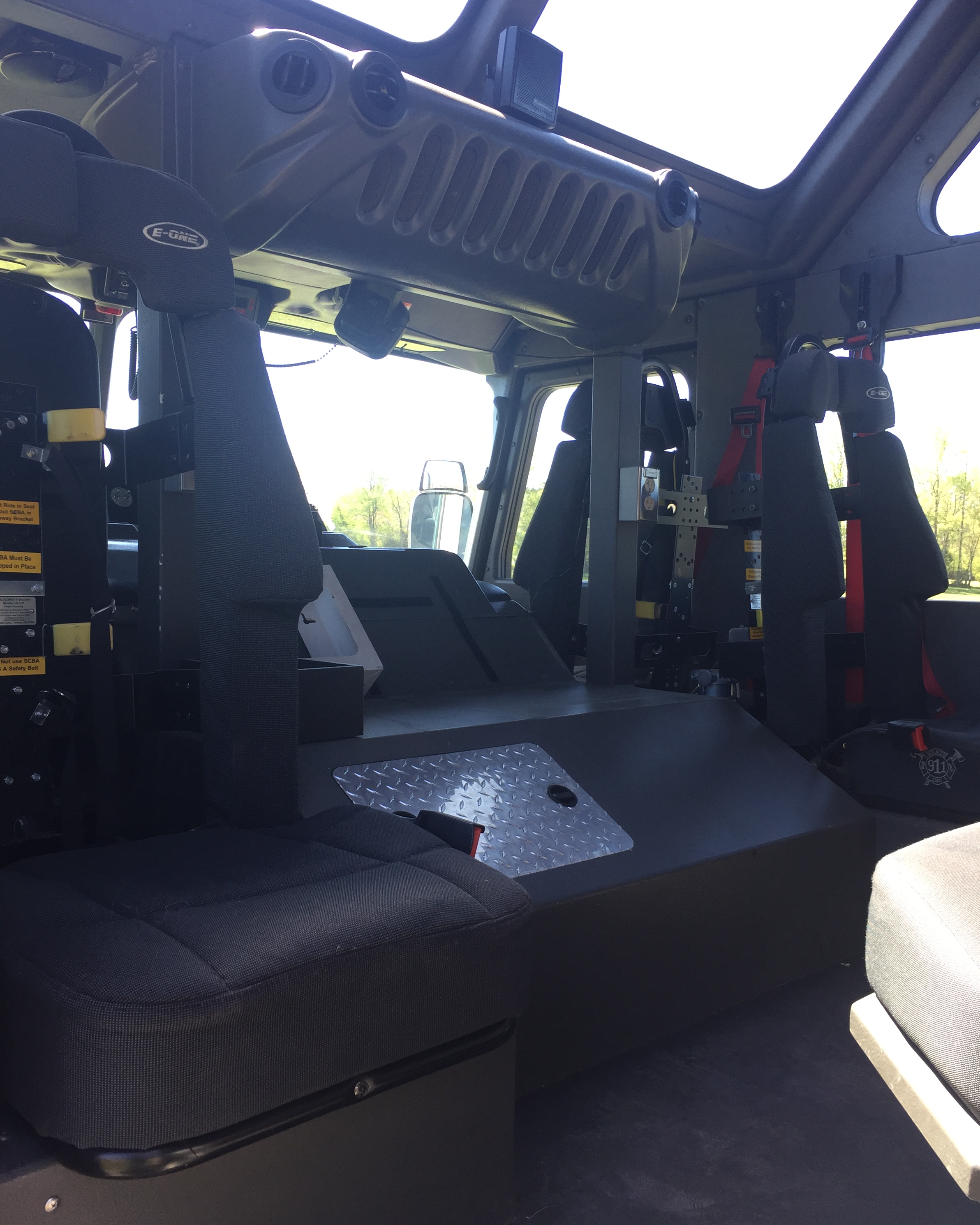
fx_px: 1124
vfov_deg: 57.2
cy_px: 619
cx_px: 482
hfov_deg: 47.1
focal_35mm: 31
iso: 32
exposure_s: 1/120
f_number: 2.2
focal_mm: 4.15
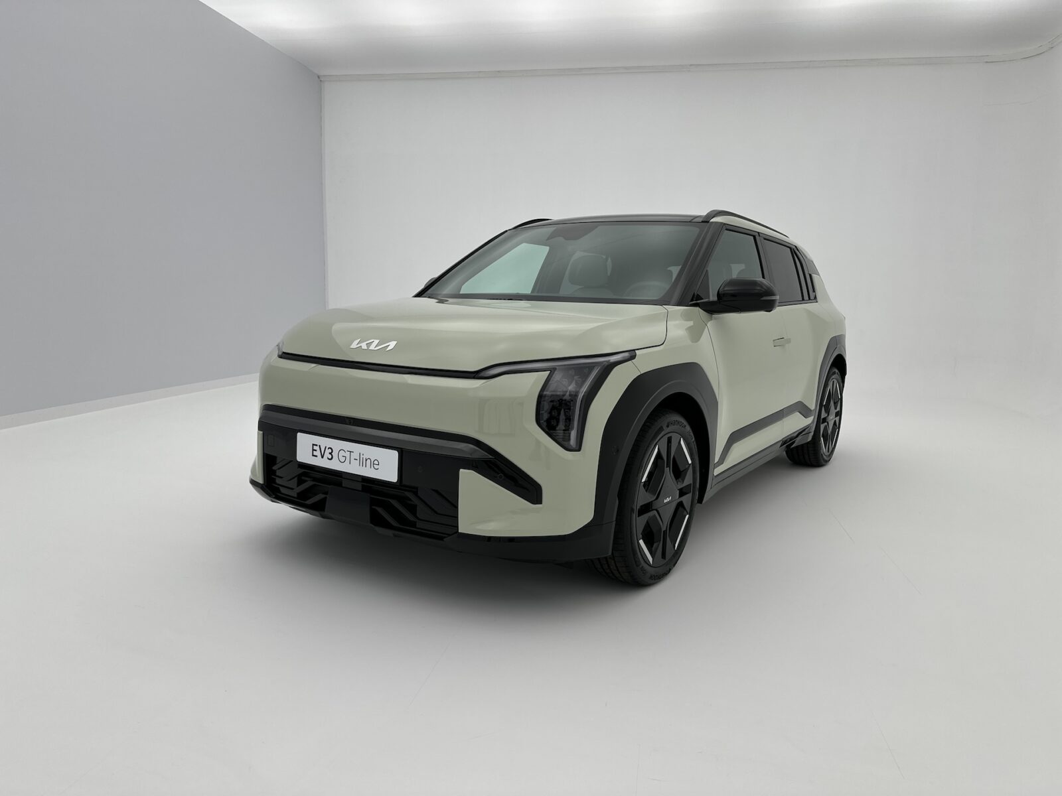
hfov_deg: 71.6
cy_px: 398
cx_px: 531
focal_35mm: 24
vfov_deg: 56.8
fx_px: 736
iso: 80
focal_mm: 6.86
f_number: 1.78
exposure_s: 1/1304
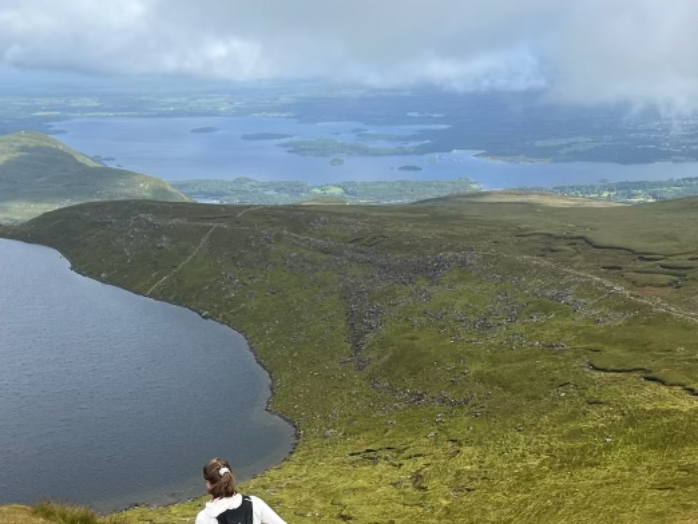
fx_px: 1029
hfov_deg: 37.3
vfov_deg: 28.2
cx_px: 433
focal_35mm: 51
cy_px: 393
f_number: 1.6
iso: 50
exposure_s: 1/1600
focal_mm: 5.1
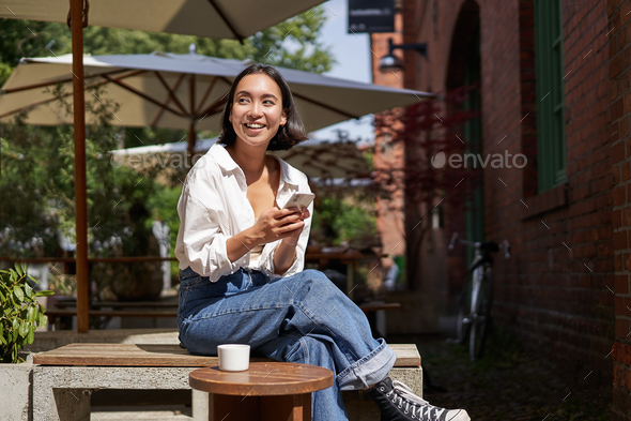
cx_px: 316
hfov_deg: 36.3
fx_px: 964
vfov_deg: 24.6
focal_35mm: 55
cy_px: 210
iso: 100
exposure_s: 1/4000
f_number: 2.2
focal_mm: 55
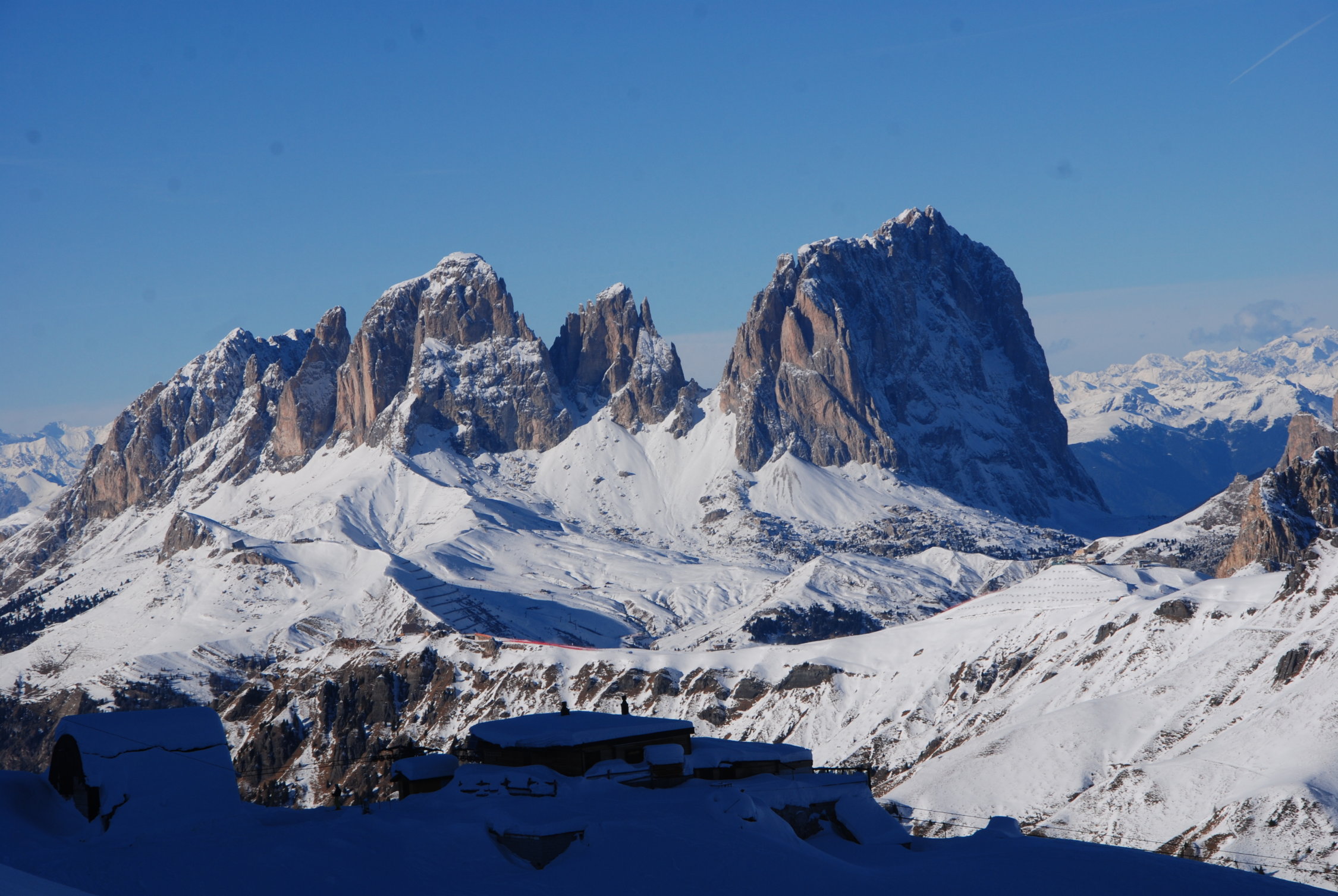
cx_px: 669
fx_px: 4465
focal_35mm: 120
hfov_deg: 17.0
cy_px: 448
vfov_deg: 11.5
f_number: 14
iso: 100
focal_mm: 80
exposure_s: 1/320
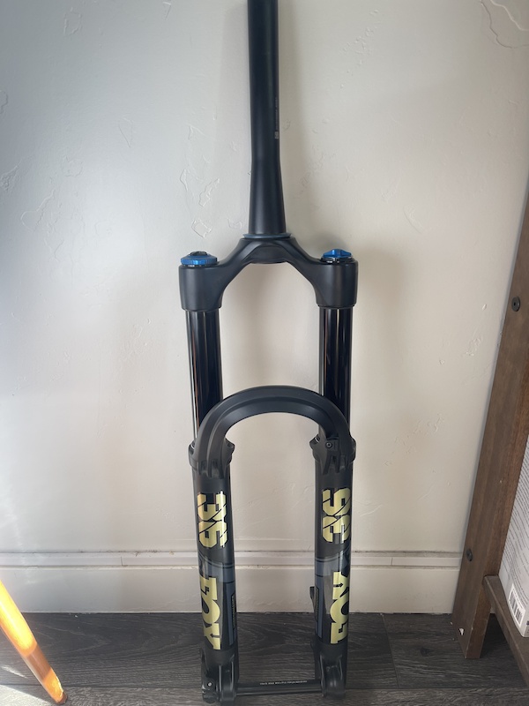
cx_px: 264
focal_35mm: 26
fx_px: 530
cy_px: 353
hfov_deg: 53.1
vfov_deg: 67.3
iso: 64
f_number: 1.6
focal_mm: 5.1
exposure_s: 1/121
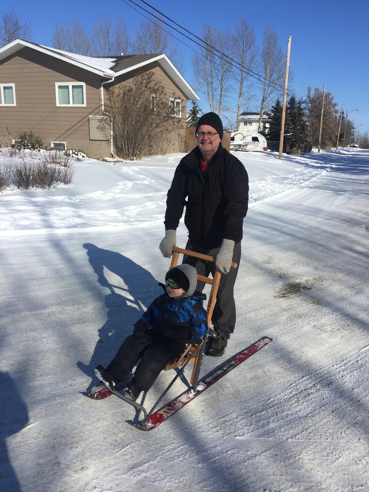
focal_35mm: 29
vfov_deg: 61.7
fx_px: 412
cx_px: 184
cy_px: 246
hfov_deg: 48.2
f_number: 2.2
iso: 32
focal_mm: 4.15
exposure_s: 1/3968
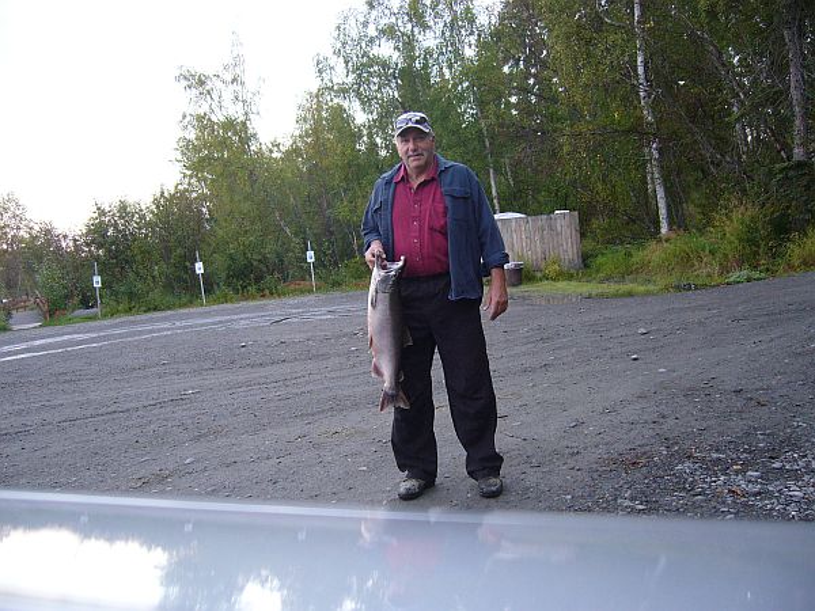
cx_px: 408
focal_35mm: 35
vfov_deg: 40.7
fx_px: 824
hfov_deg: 52.6
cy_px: 306
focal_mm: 5.8
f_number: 2.8
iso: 100
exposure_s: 1/15
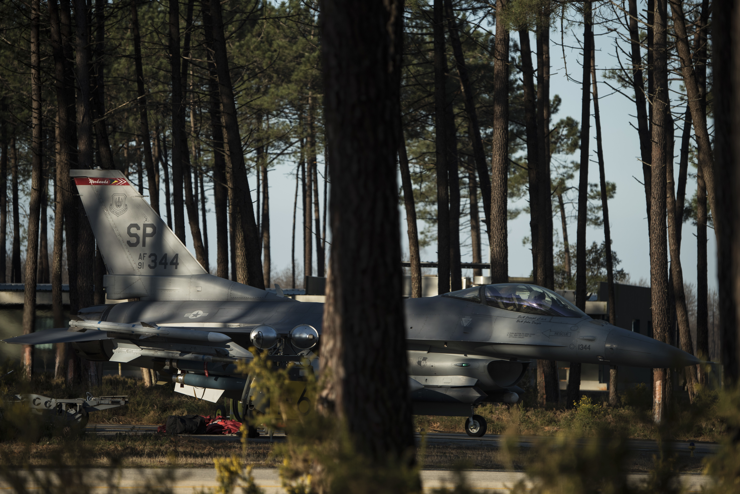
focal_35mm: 280
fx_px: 5757
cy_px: 247
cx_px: 370
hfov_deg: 7.4
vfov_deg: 4.9
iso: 200
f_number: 5.6
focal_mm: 280
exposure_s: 1/800
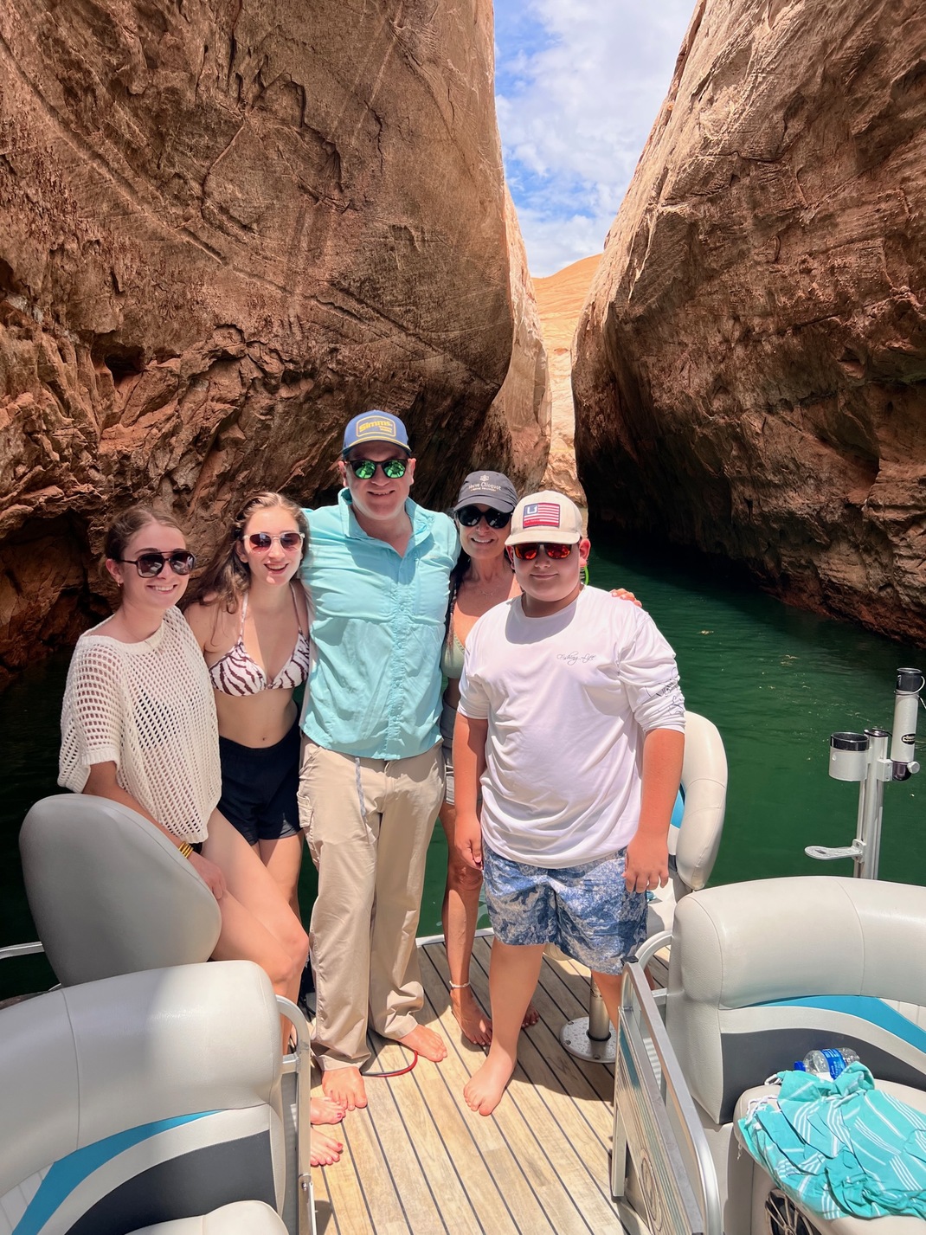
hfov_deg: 53.1
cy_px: 618
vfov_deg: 67.3
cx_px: 463
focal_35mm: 26
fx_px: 927
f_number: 1.5
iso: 50
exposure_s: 1/3571
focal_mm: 5.7
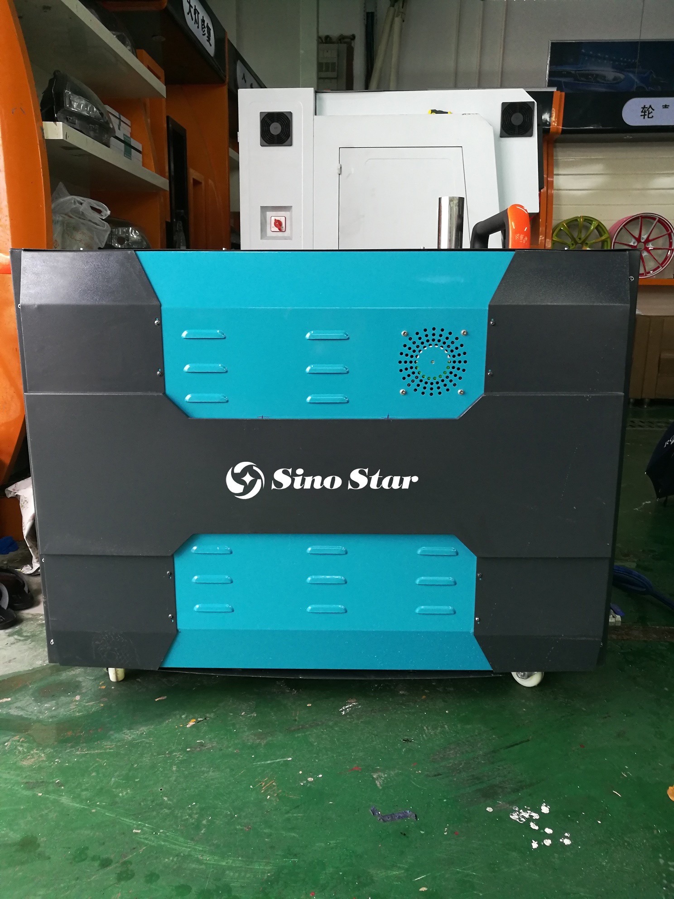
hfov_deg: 51.4
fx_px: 701
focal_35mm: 27
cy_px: 450
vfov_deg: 65.3
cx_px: 337
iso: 200
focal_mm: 4.5
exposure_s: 1/33.3
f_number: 2.2
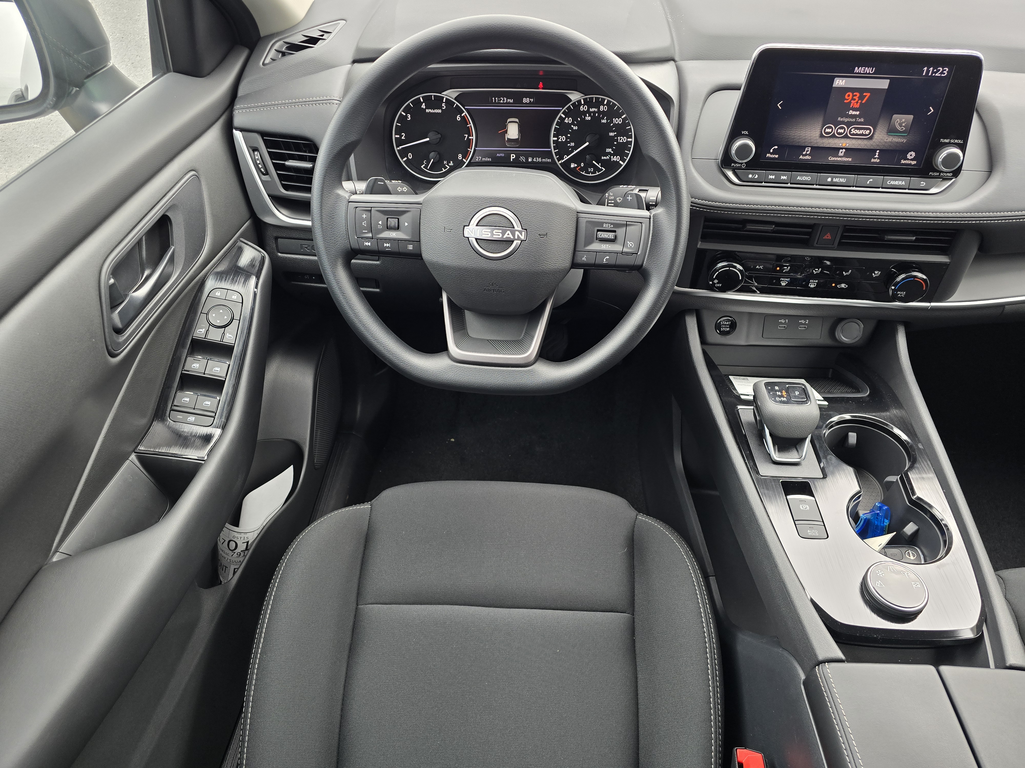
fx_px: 681
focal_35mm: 23
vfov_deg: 58.9
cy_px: 384
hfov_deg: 73.9
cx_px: 512
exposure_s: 1/180
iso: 80
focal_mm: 6.3
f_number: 1.7
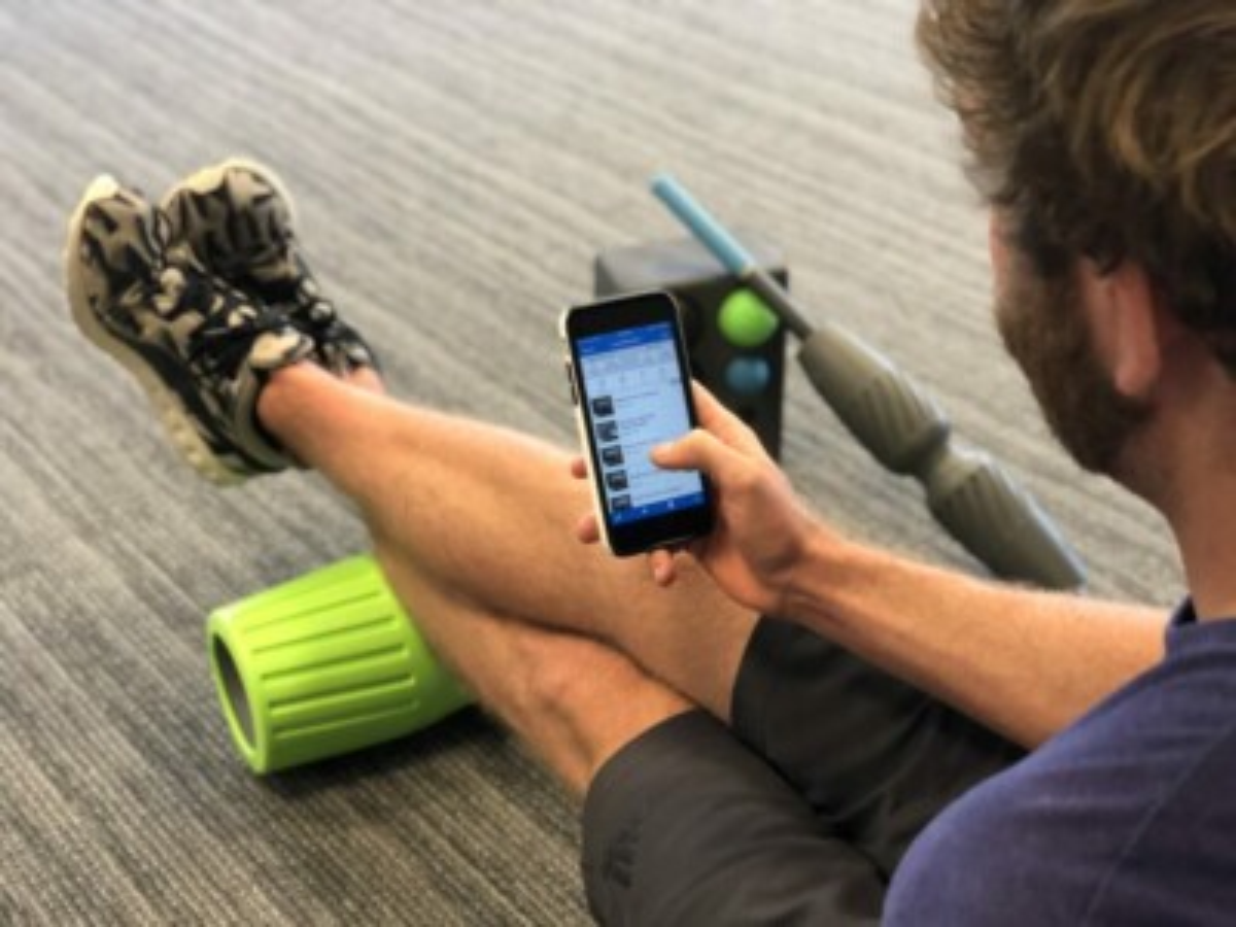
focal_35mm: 52
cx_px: 618
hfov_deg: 36.8
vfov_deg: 28.0
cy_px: 464
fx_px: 1857
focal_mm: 6
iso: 125
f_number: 2.4
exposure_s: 1/30
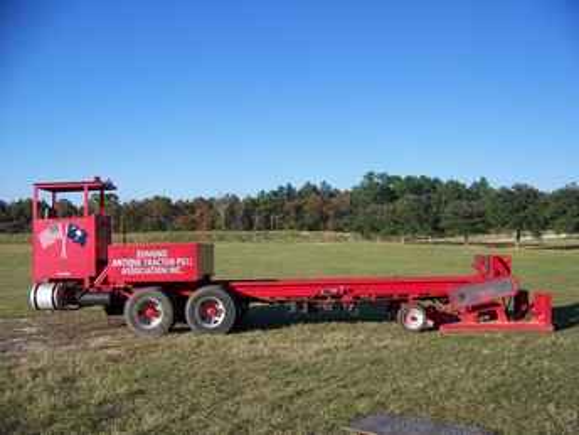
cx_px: 290
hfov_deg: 51.4
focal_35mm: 36
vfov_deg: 39.7
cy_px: 218
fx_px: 602
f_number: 2.8
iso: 64
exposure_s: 1/640
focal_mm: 5.85
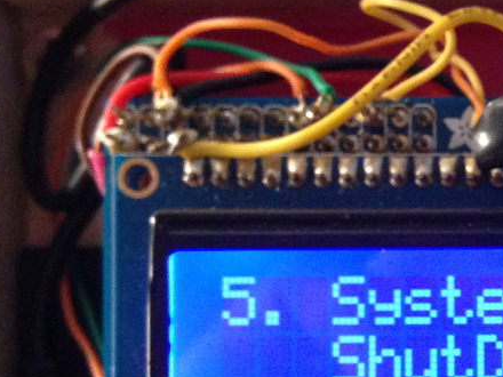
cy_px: 350
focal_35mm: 108
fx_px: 1569
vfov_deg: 13.6
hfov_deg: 17.2
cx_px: 645
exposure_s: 1/20
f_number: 2.4
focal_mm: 4.12
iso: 400
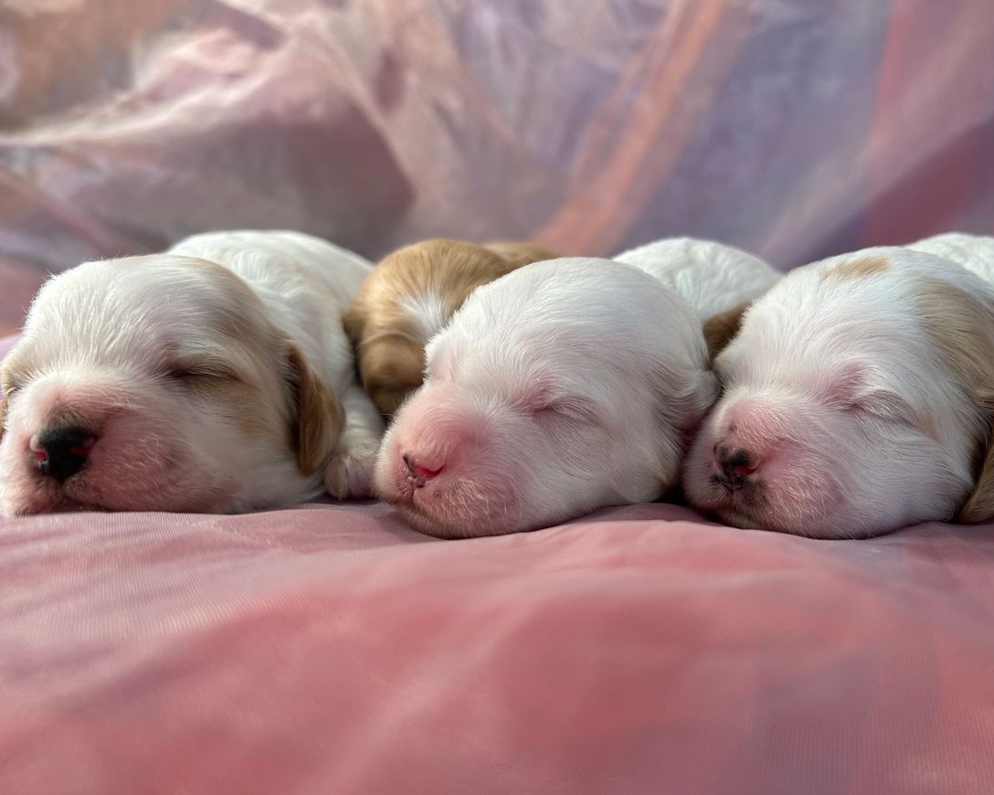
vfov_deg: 51.5
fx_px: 824
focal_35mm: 28
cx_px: 547
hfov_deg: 62.1
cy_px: 385
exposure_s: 1/120
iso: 40
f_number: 1.5
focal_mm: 5.7
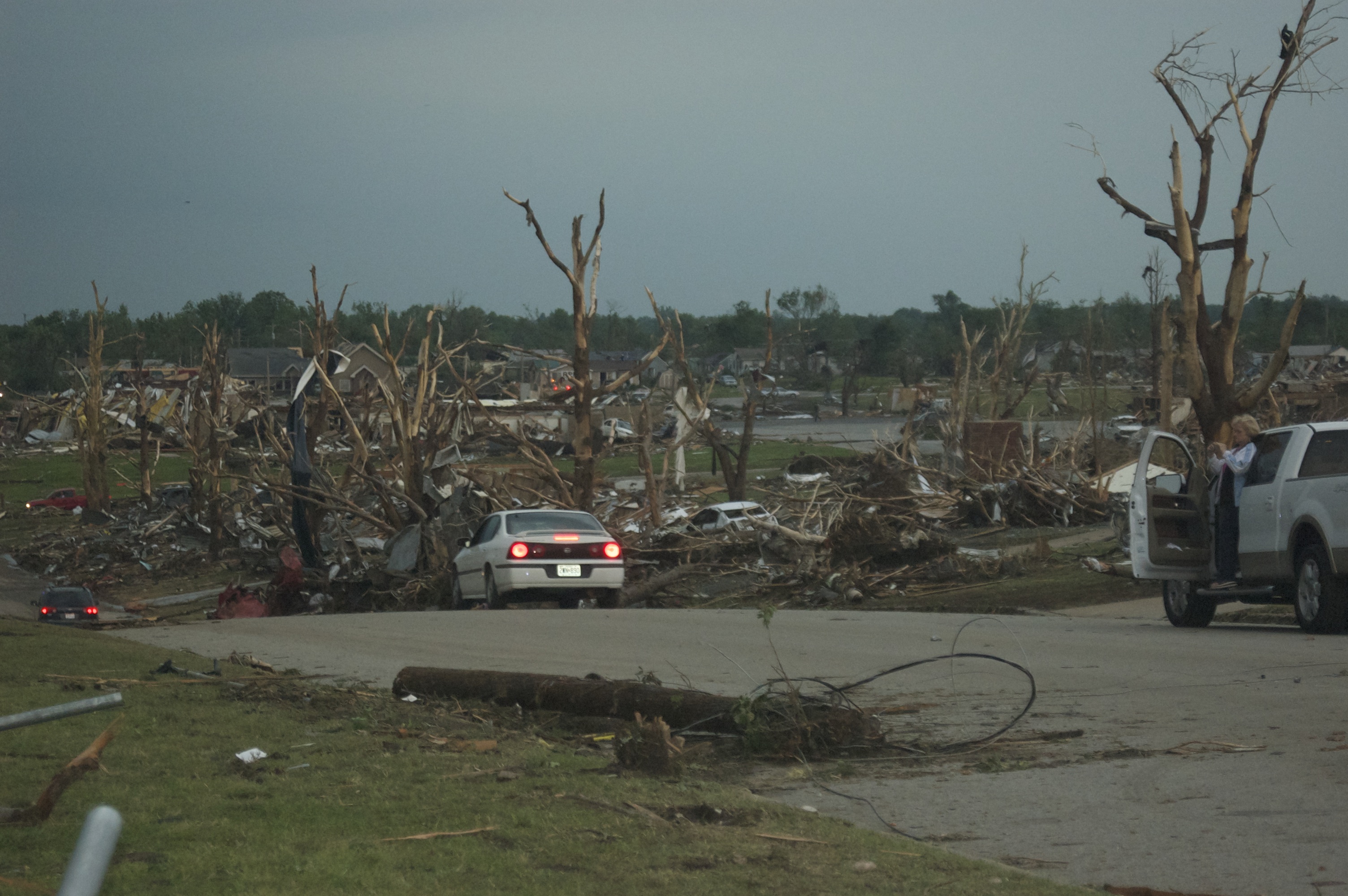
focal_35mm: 120
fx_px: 4489
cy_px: 448
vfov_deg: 11.4
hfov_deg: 17.1
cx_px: 674
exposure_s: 1/60
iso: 1600
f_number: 5.6
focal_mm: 80
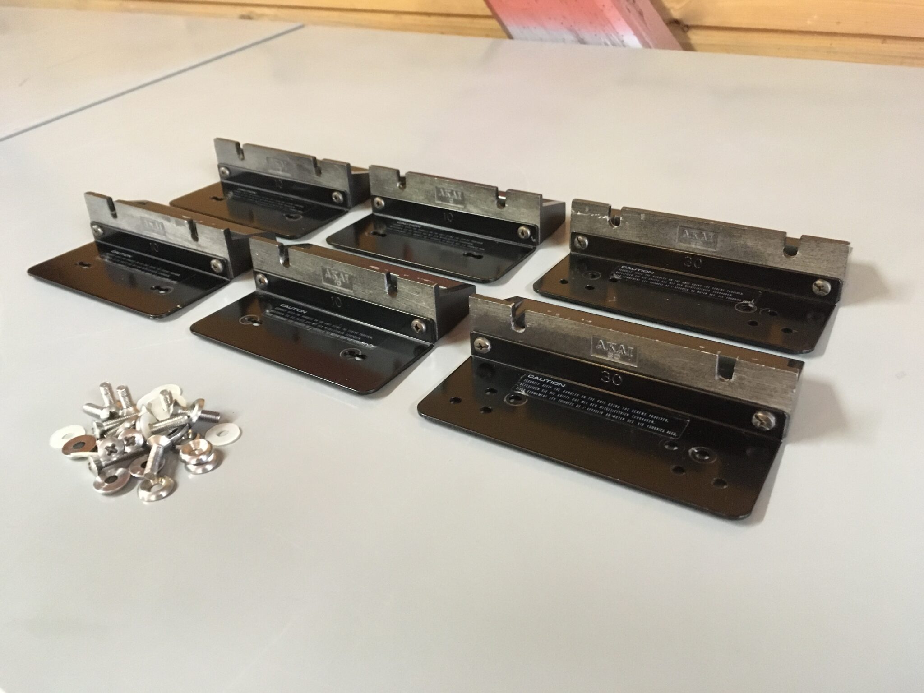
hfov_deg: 61.7
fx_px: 774
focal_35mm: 29
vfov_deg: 48.2
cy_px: 346
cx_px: 462
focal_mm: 4.15
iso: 320
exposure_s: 1/17
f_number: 2.2
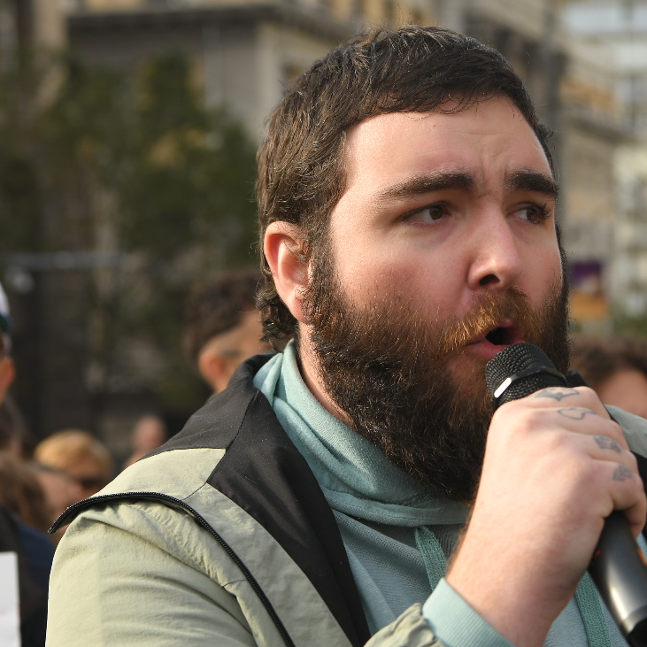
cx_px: 492
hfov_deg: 15.3
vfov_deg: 15.4
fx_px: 2390
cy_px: 359
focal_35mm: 113
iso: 200
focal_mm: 60
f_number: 5
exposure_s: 1/400
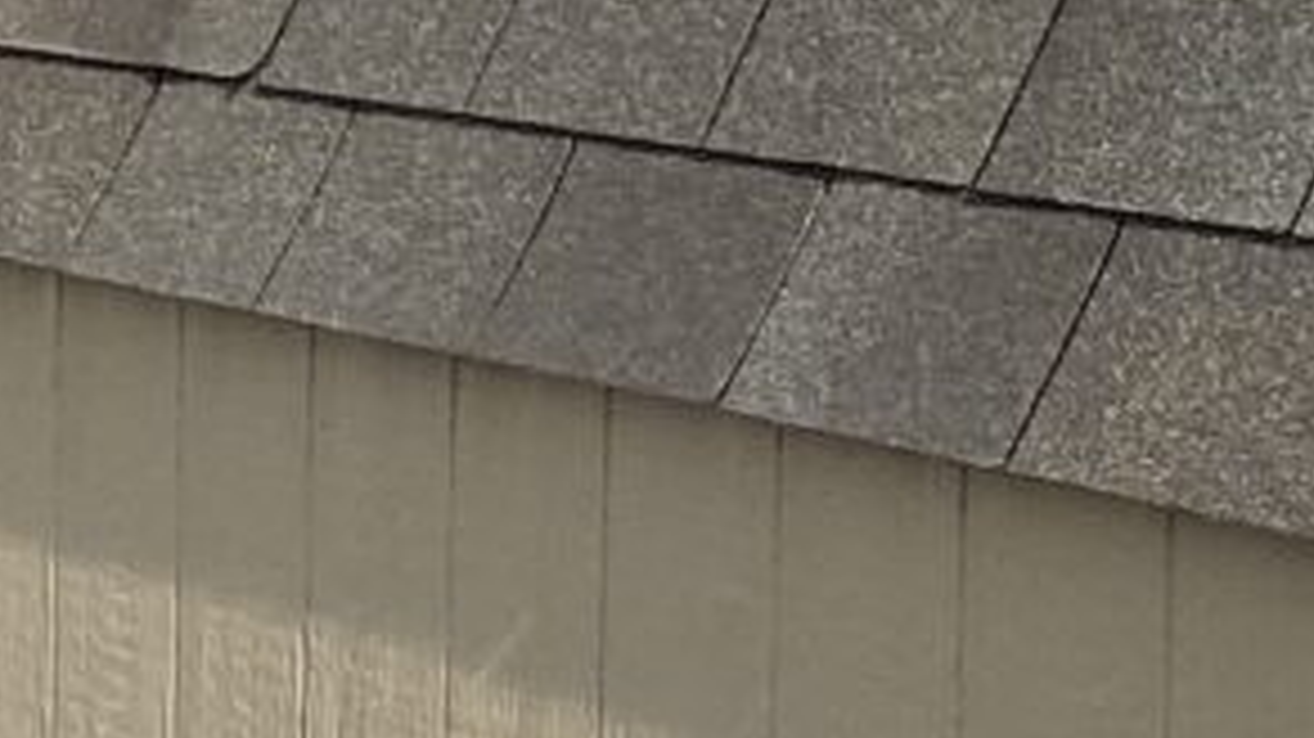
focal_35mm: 194
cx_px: 2948
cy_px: 878
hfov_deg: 10.0
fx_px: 6757
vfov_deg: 6.2
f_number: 1.8
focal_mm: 4.25
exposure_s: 1/4115
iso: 32
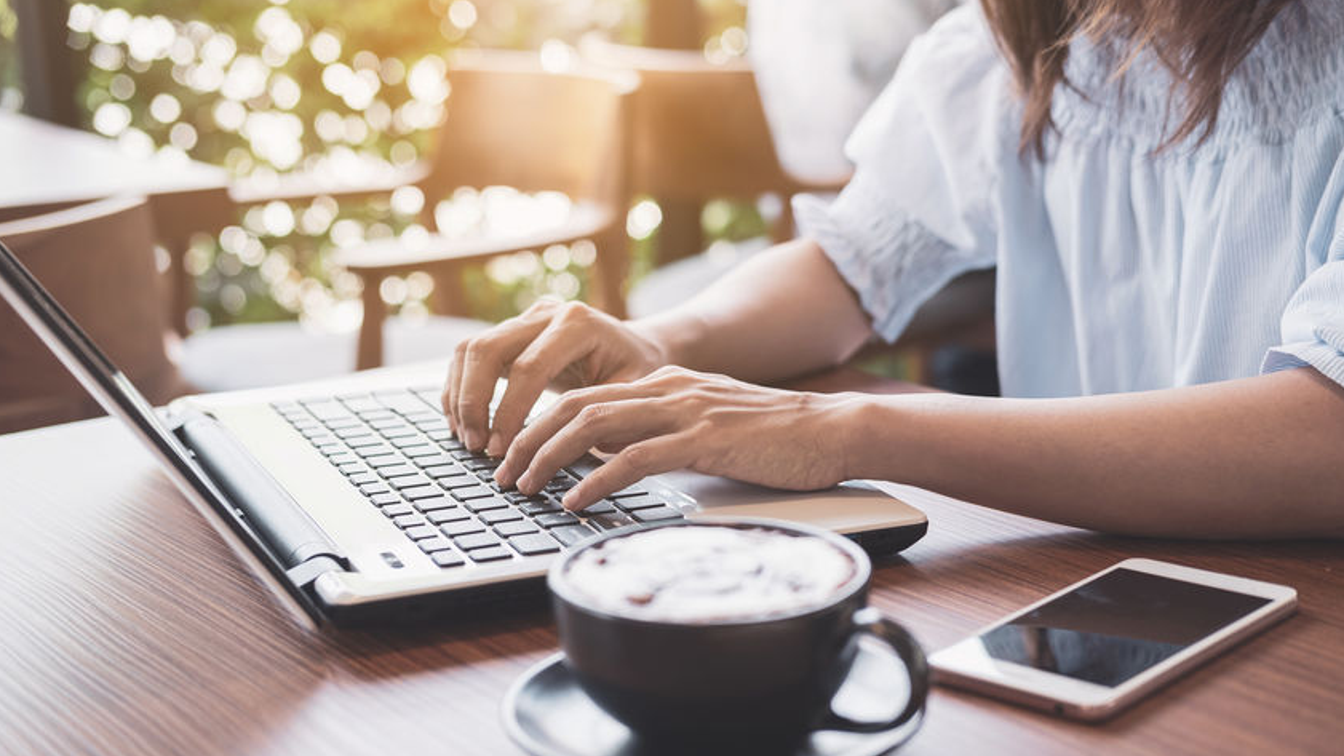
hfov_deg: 37.2
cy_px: 381
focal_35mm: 56
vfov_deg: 21.4
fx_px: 1996
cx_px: 671
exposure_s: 1/125
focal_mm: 35
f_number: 2.8
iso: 200
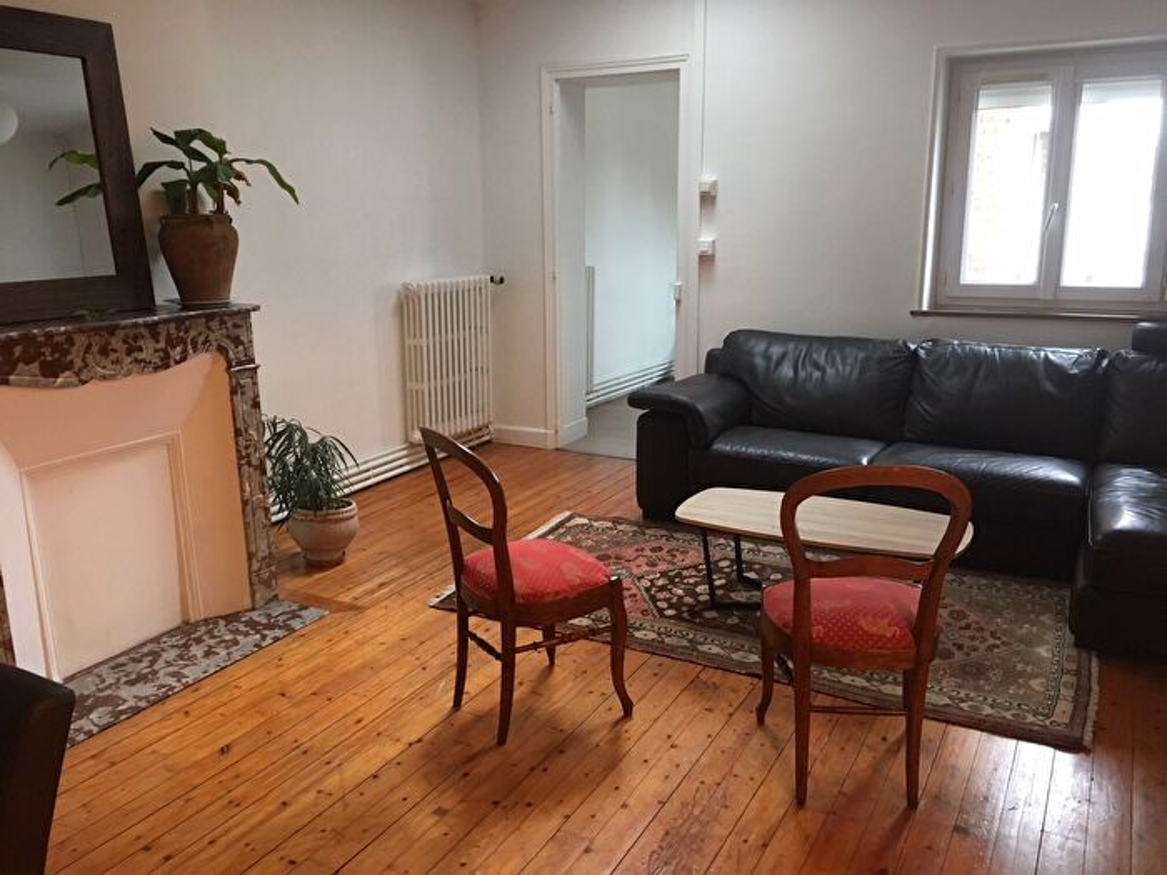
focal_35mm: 29
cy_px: 438
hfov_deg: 61.7
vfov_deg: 48.2
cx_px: 584
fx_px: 978
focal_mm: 4.15
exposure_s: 1/20
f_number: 2.2
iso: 200
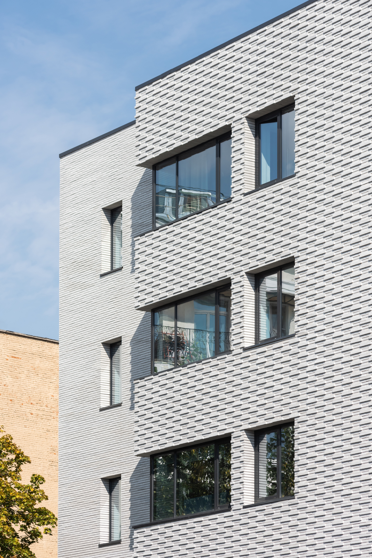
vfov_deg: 15.2
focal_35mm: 135
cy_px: 279
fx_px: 2091
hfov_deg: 10.2
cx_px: 186
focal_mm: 135
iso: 200
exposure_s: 1/800
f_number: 9
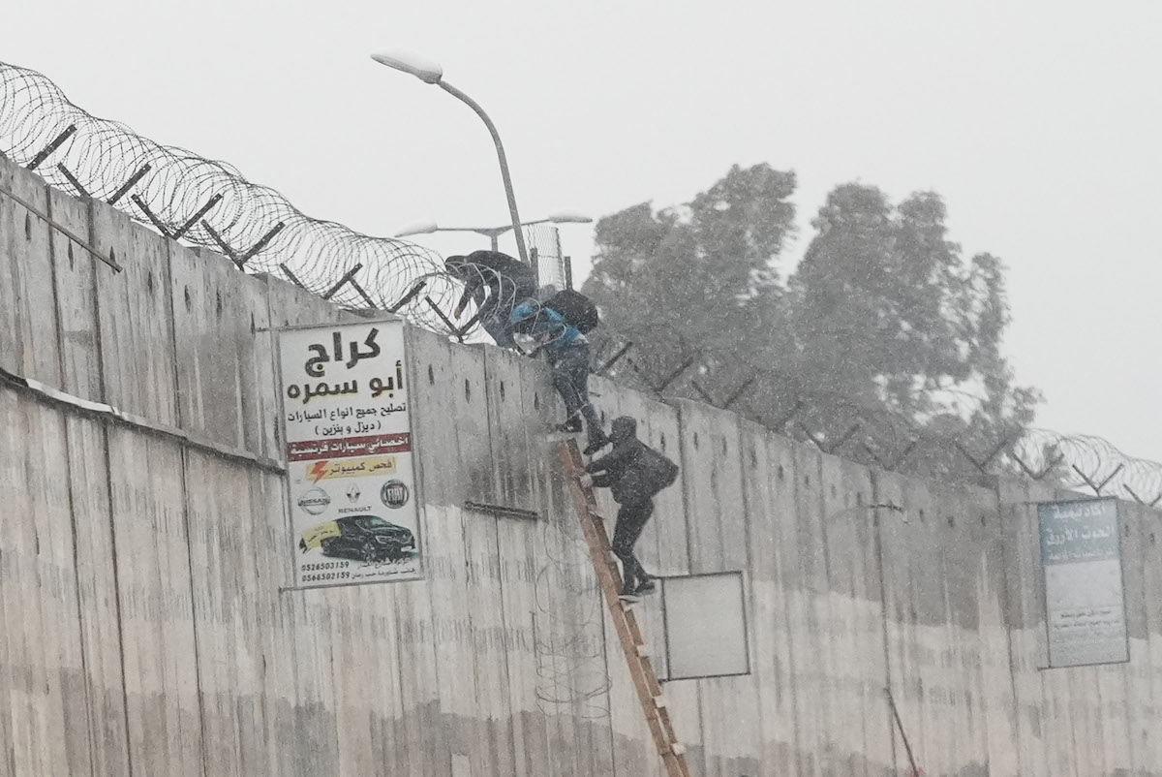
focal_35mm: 115
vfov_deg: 11.9
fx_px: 3715
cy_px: 388
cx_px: 581
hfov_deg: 17.8
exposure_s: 1/3200
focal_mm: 77
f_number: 3.5
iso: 2500
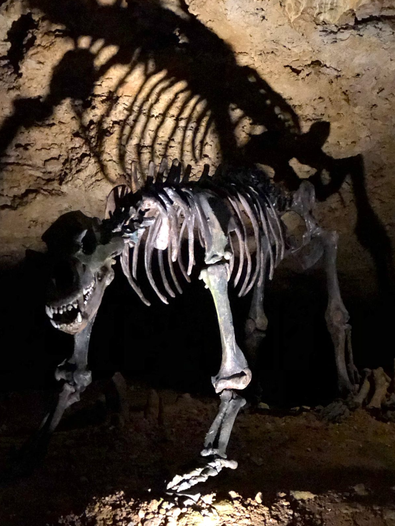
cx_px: 207
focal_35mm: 68
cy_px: 285
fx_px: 1034
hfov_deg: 21.6
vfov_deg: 28.5
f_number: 2.8
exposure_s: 1/30
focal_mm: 6.6
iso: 1250
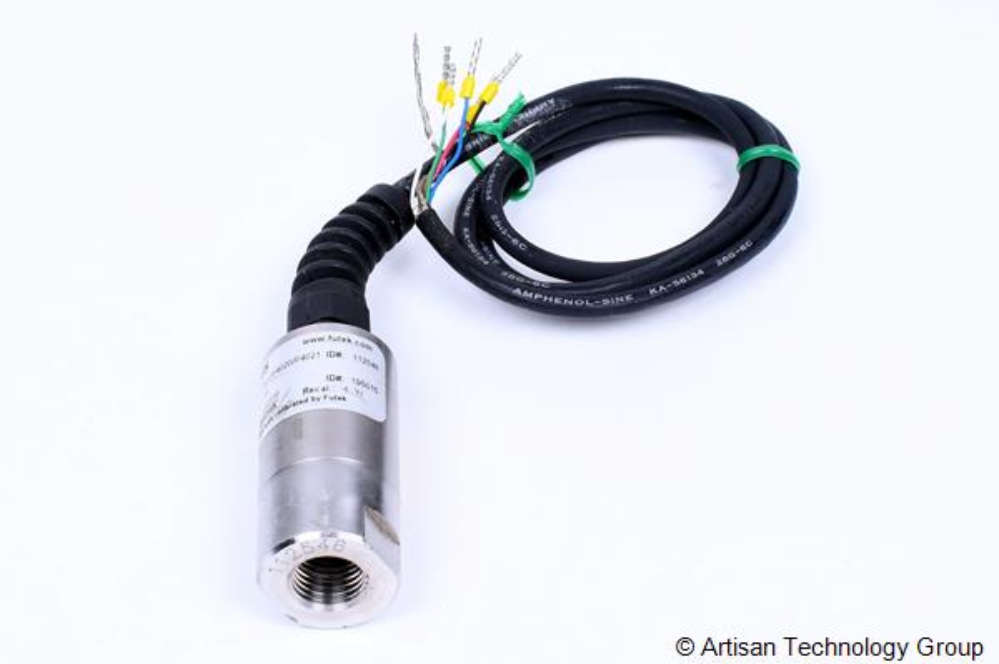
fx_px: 1442
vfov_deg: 25.9
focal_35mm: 52
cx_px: 500
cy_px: 332
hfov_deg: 38.2
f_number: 14
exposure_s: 1/200
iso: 200
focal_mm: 35
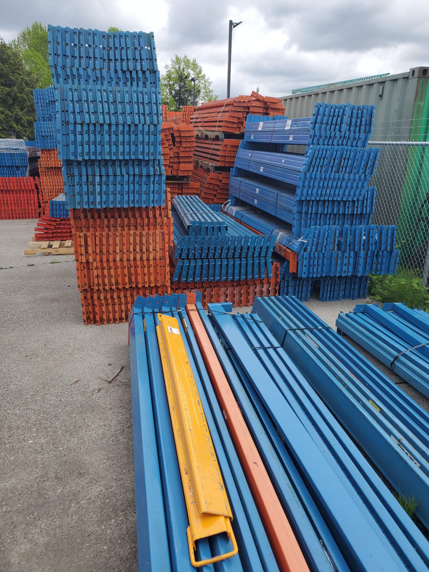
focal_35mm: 26
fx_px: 430
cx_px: 214
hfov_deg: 53.1
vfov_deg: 67.3
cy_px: 286
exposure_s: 1/912
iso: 50
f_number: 2.4
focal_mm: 4.3
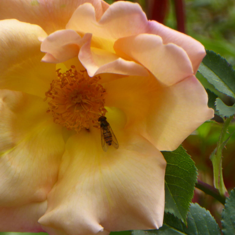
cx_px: 86
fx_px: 10530
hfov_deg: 1.3
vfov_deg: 1.3
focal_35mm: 1371
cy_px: 117
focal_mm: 129
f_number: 6.4
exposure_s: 1/200
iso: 80
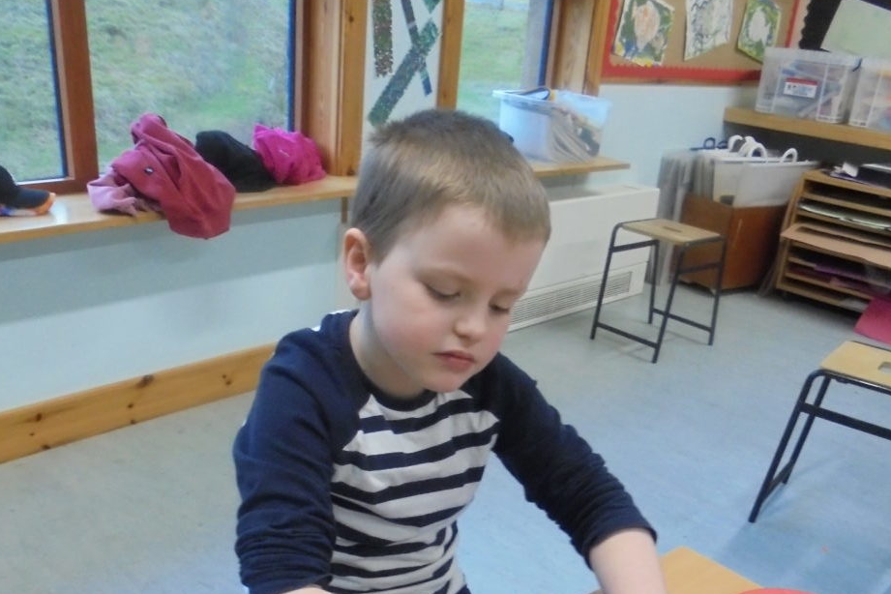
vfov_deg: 34.9
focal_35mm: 37
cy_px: 472
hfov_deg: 51.9
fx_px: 916
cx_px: 451
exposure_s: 1/40
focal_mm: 4.6
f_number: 3.5
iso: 500
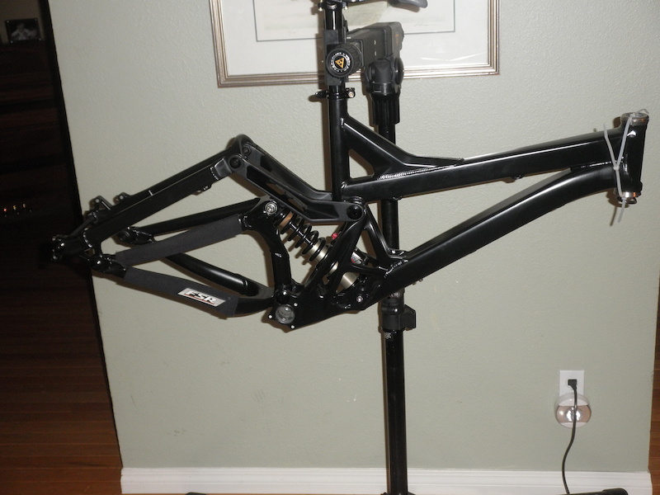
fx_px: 839
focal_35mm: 44
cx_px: 330
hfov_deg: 42.9
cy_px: 248
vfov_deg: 32.9
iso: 200
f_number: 3.4
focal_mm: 7.9
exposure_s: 1/80
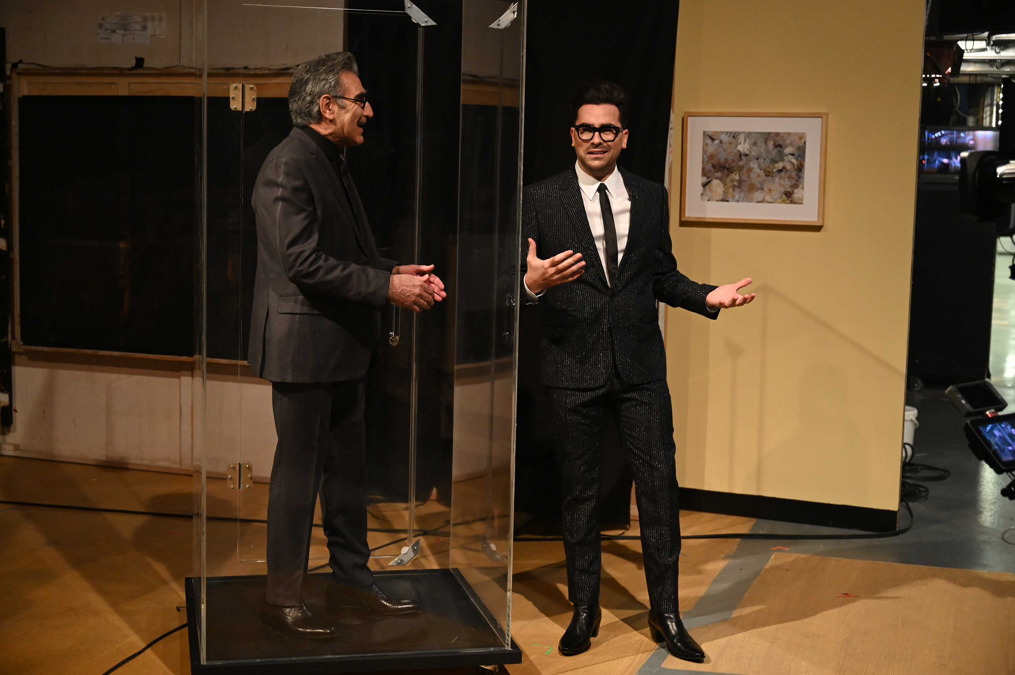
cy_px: 338
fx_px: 1465
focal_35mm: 52
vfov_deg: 26.0
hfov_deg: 38.2
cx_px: 508
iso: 5000
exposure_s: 1/250
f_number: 3.2
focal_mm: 52
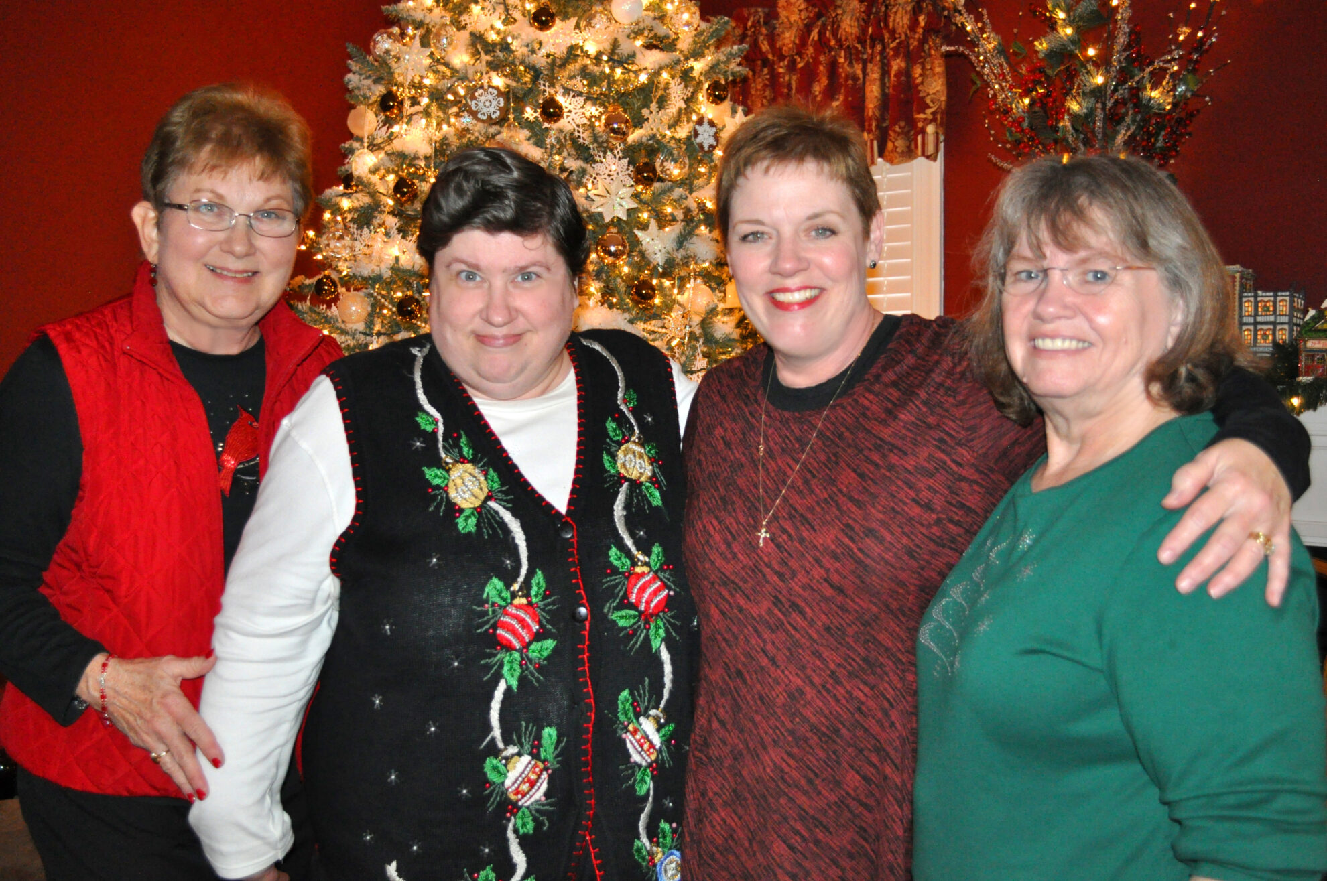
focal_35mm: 39
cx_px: 664
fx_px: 1436
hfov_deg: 49.6
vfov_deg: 34.1
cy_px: 440
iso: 1600
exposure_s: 1/60
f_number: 4.2
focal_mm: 26
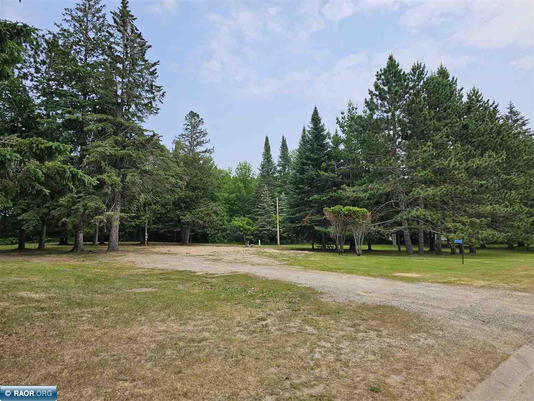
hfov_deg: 73.9
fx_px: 355
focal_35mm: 23
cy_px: 200
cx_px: 267
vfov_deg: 58.9
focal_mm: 6.3
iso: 10
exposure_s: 1/601
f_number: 1.7
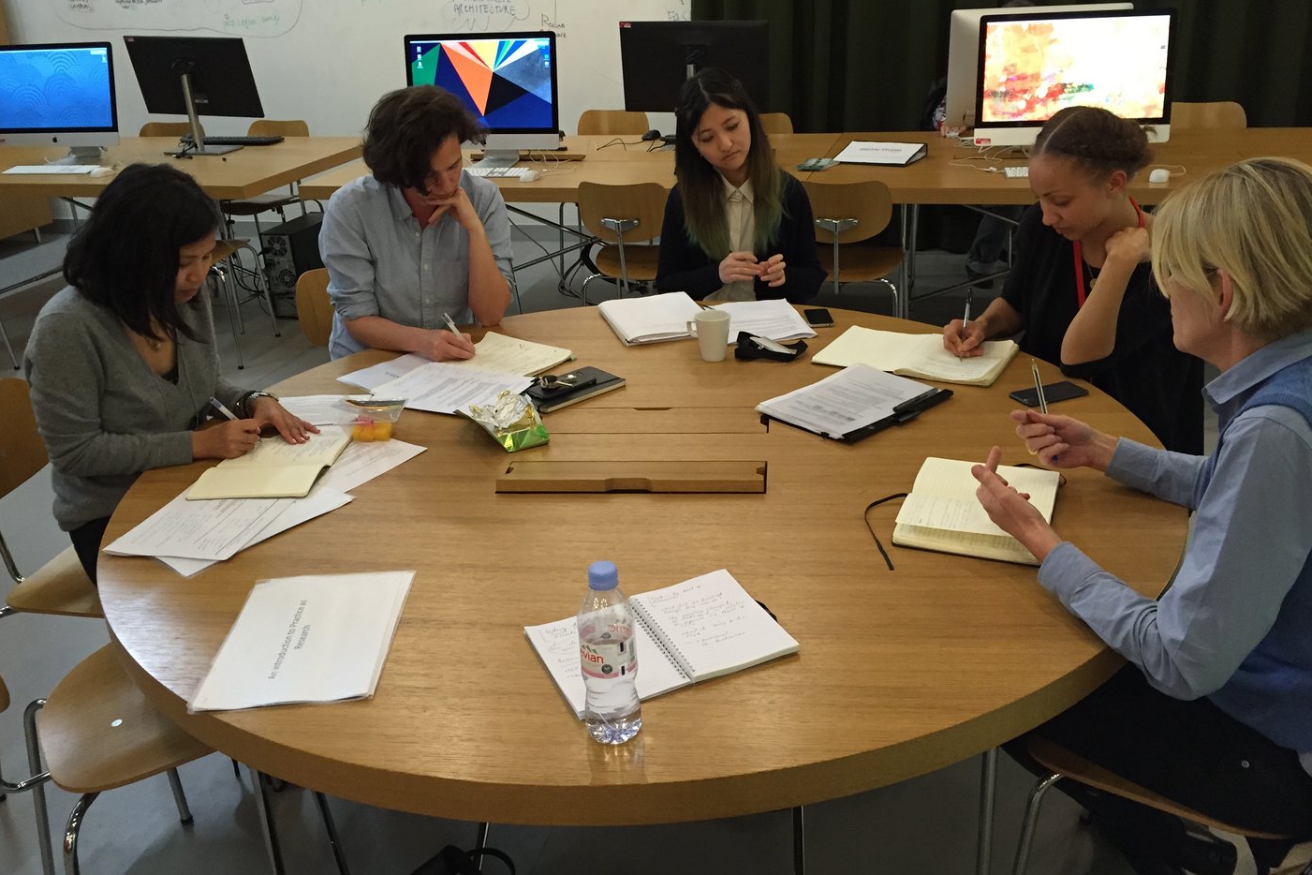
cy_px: 408
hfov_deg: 60.3
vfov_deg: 42.3
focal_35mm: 31
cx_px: 661
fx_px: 1130
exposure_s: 1/30
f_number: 2.2
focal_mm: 4.15
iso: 160
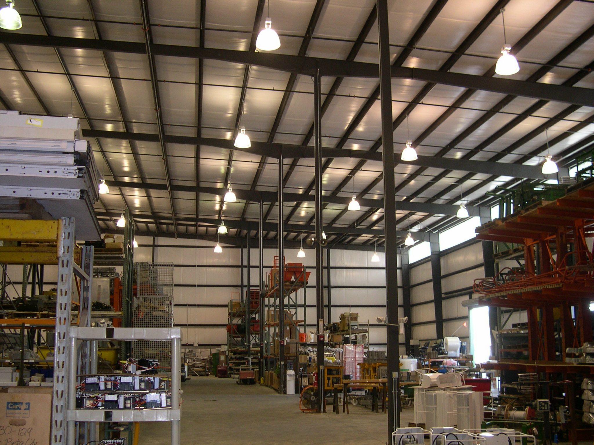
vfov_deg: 37.7
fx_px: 652
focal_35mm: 38
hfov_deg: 49.0
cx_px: 297
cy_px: 222
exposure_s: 1/30
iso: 135
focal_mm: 8
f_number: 2.8
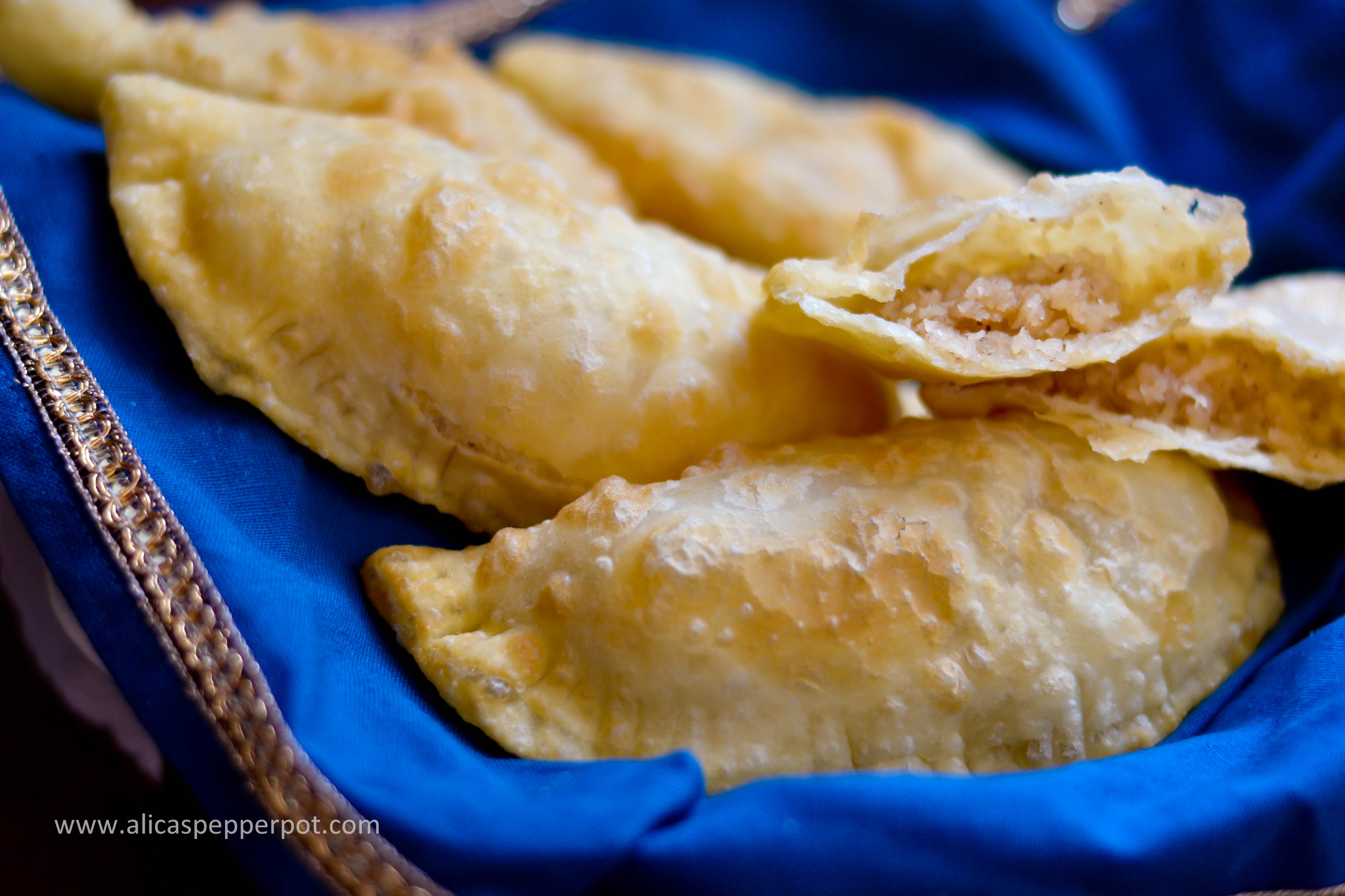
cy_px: 448
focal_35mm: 75
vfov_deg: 18.2
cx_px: 672
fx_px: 2802
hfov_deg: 27.0
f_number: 2
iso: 200
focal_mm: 50
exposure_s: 1/80
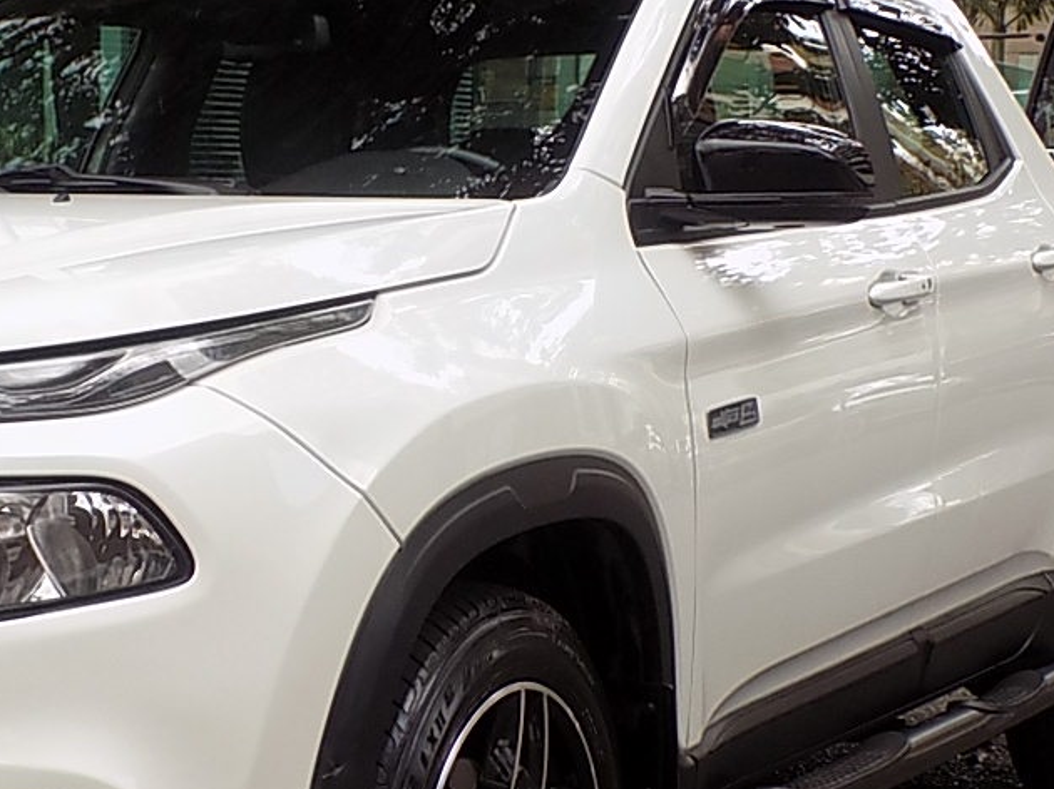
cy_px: 466
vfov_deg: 15.7
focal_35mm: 94
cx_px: 149
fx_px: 2861
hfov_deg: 20.5
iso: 80
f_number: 3.5
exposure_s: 1/100
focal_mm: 6.6
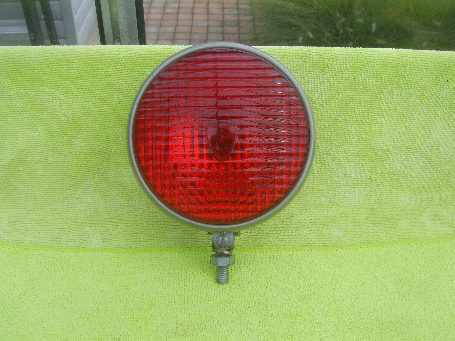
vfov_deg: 37.7
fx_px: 499
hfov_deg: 49.0
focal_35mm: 38
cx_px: 228
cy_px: 170
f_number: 6.4
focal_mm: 7.8
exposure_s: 1/125
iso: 50
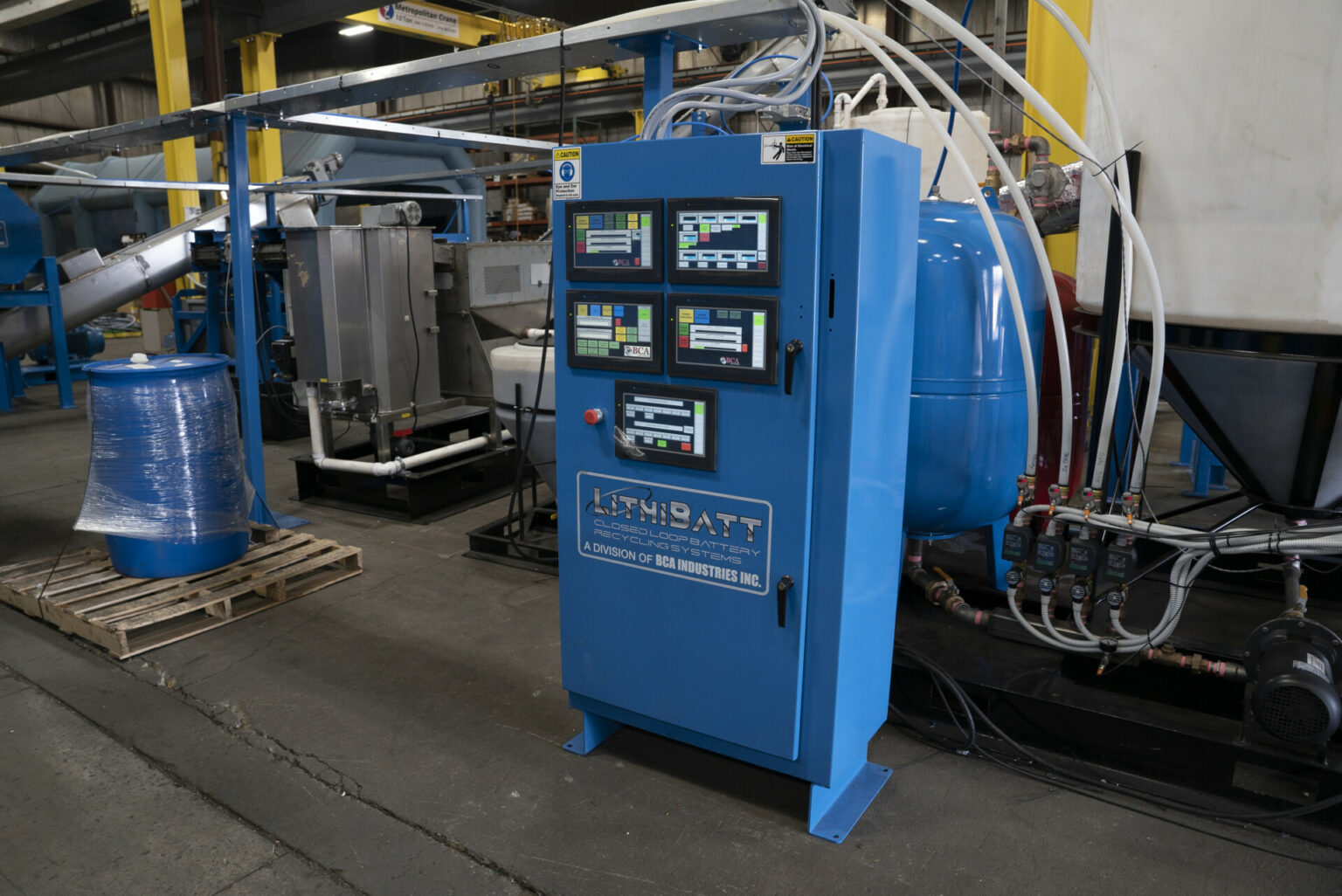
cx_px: 671
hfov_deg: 73.7
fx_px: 895
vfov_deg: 53.2
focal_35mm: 24
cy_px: 448
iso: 500
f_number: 4.5
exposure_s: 1/50
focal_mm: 24
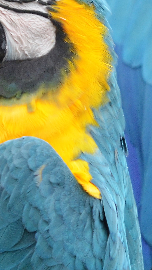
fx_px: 5768
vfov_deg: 2.7
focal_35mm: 805
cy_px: 106
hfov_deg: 1.5
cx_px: 12
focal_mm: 300
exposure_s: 1/160
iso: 800
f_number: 5.6
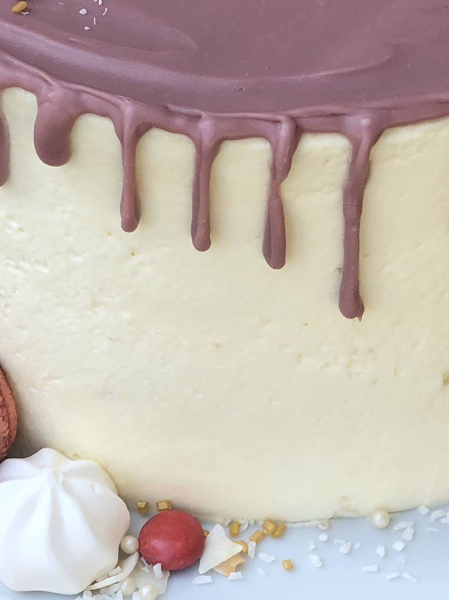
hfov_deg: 9.8
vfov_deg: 12.9
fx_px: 2613
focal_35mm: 151
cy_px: 0
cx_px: 277
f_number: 2.4
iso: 16
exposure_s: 1/212
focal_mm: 6
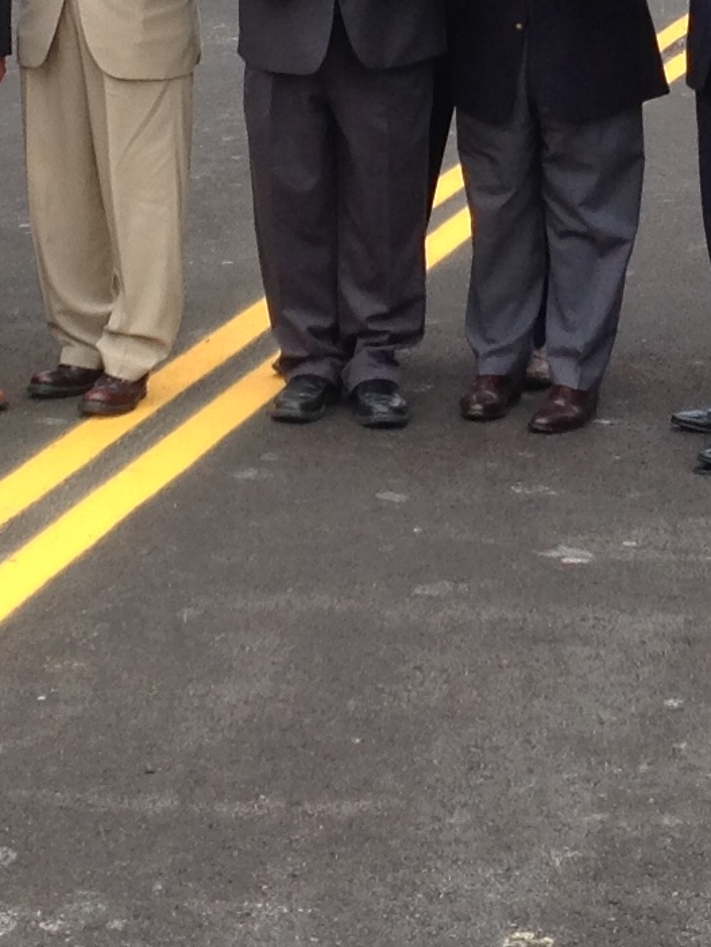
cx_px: 556
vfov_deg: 15.0
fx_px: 3531
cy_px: -36
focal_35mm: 129
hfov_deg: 11.5
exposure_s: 1/432
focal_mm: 4.28
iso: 50
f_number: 2.4
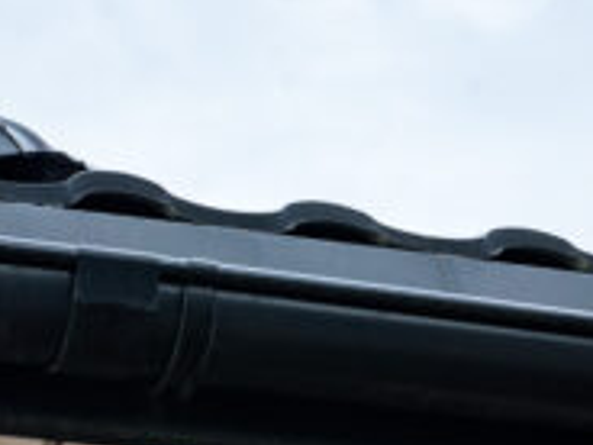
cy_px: 697
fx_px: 3221
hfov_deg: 10.5
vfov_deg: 7.7
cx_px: 269
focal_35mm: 188
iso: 320
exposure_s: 1/250
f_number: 9
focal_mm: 48
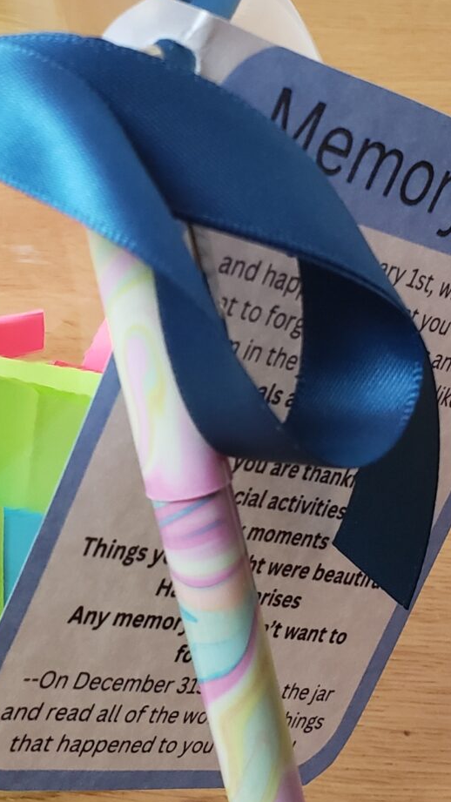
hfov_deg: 18.7
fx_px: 1339
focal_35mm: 63
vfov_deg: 33.3
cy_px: 381
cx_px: 34
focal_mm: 4.3
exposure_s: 1/60
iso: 250
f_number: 2.4
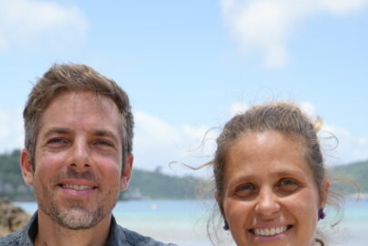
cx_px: 86
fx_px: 890
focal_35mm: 87
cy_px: 297
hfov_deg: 23.1
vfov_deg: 15.2
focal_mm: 34
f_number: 4.5
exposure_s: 1/640
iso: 100
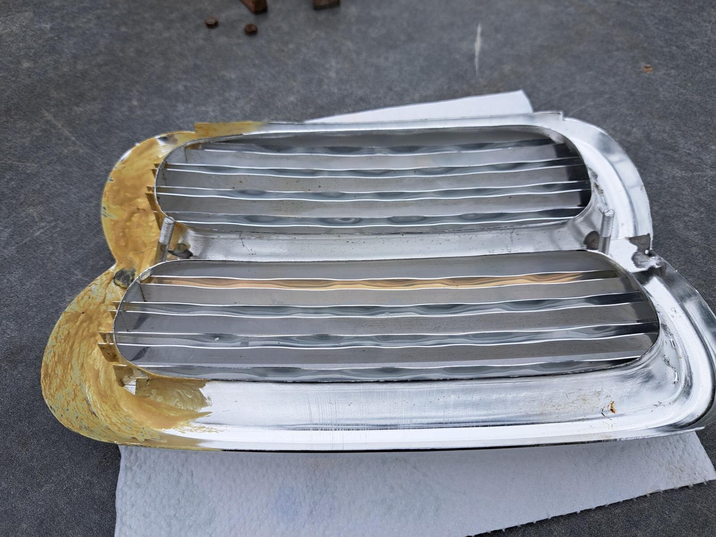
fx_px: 496
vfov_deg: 56.8
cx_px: 358
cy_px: 268
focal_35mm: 24
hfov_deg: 71.6
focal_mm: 5.23
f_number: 1.8
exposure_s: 1/292
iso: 50
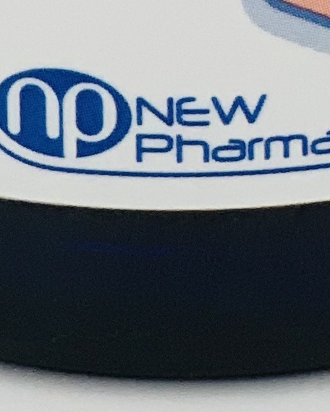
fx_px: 4383
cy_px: -872
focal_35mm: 359
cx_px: -211
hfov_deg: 4.3
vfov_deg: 5.1
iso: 50
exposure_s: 1/120
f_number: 2.4
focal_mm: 6
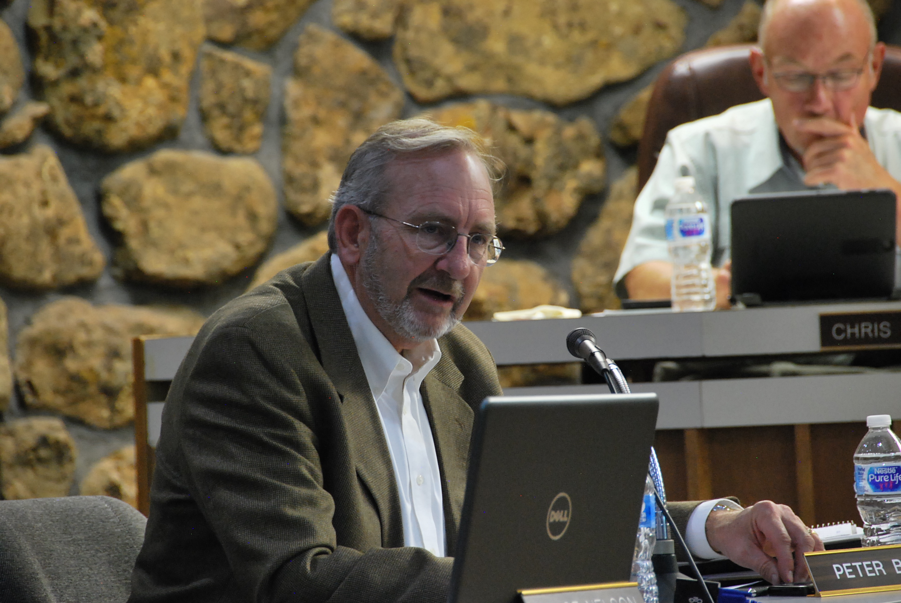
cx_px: 450
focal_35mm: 300
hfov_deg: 6.9
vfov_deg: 4.6
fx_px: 7517
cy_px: 302
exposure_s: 1/20
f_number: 5.6
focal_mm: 200
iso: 800
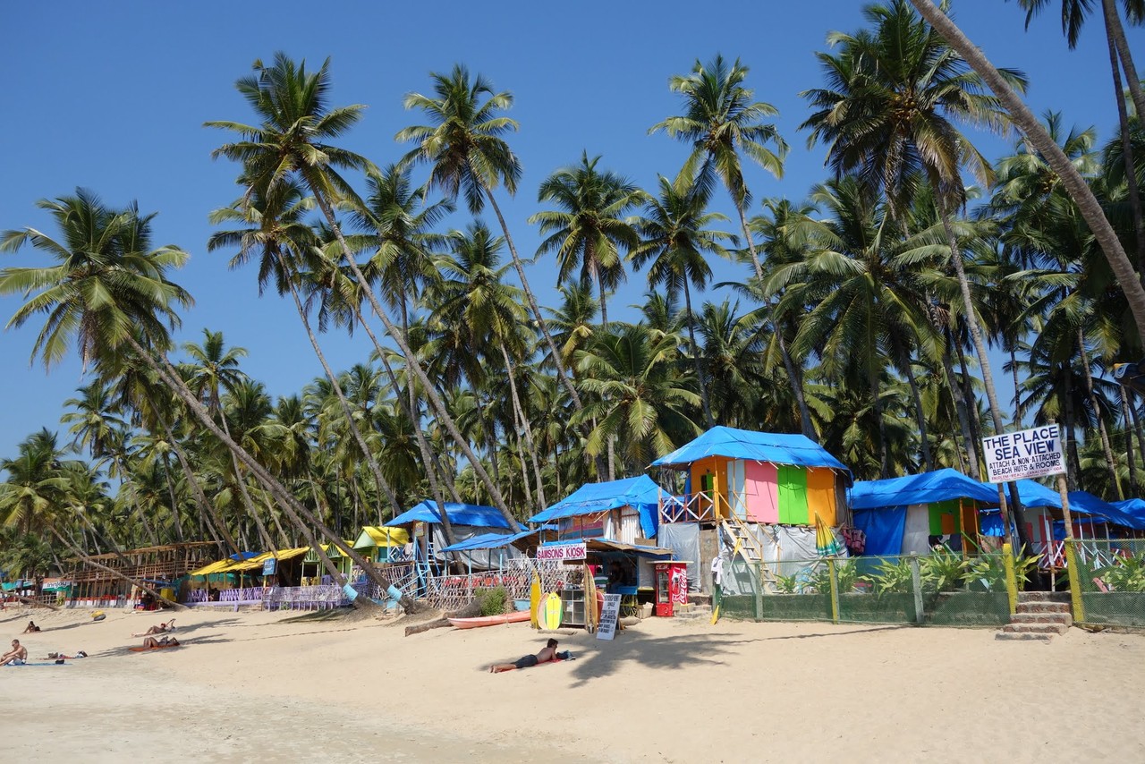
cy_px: 382
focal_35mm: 28
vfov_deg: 46.4
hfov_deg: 65.5
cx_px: 572
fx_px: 891
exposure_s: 1/640
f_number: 5.6
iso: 125
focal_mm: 10.4
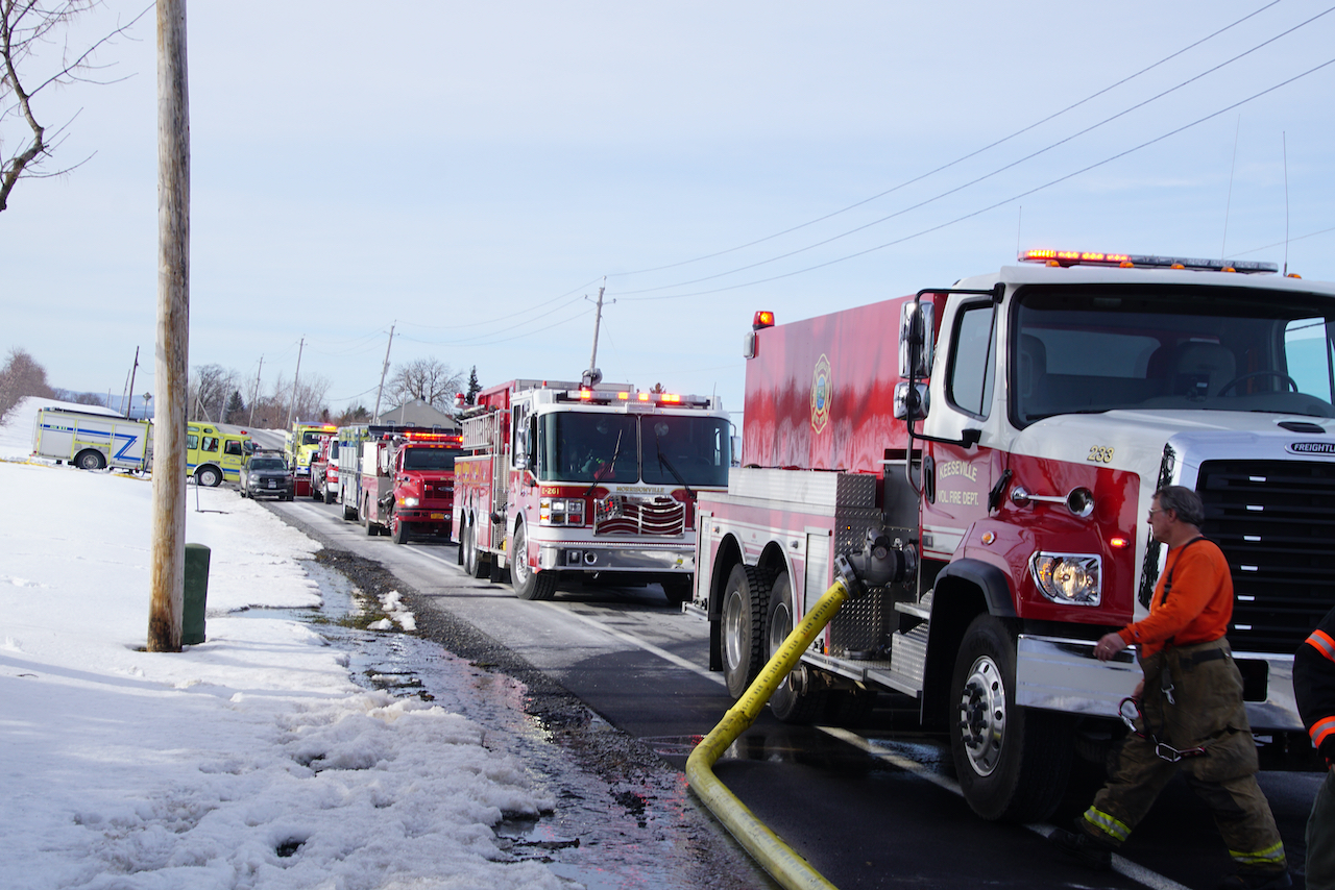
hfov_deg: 37.8
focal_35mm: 52
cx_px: 668
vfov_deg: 25.8
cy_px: 445
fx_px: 1947
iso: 100
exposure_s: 1/125
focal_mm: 35
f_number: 10
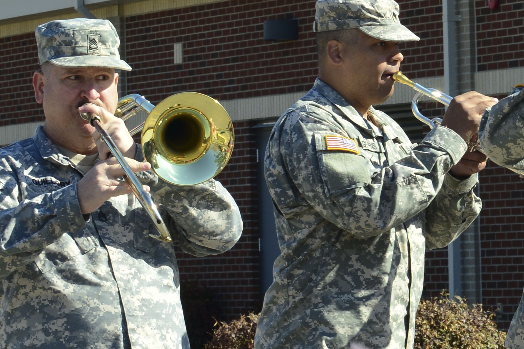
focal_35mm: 255
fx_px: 3713
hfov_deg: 7.9
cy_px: 270
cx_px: 748
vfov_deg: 5.4
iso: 320
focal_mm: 80
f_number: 13
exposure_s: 1/125
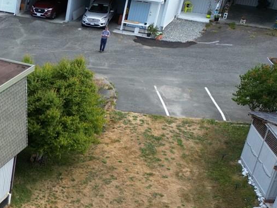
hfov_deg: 22.0
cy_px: 184
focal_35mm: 76
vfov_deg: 19.1
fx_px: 608
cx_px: -119
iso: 100
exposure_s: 1/25
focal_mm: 6.72
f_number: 1.7
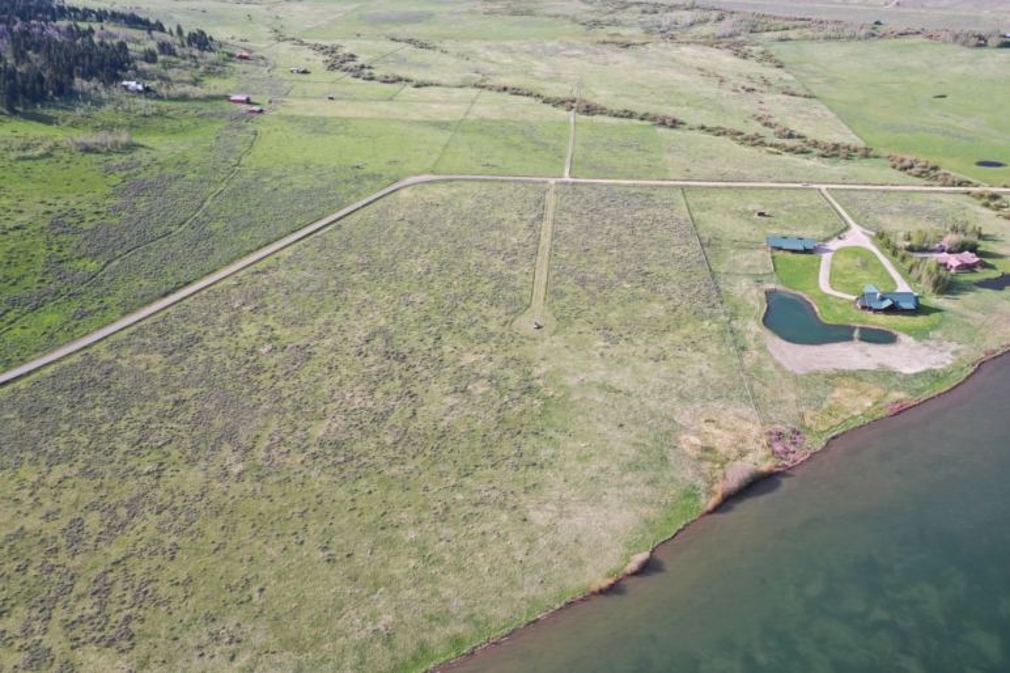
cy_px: 336
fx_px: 785
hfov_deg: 65.5
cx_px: 505
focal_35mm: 28
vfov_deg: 46.4
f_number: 5
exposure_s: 1/240
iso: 100
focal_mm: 10.26
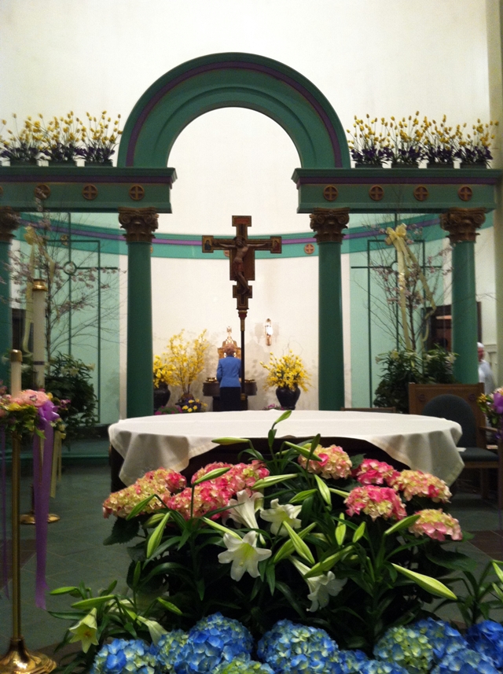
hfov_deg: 40.6
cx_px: 252
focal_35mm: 35
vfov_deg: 52.7
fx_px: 680
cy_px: 337
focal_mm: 3.85
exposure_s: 1/15
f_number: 2.8
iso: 125
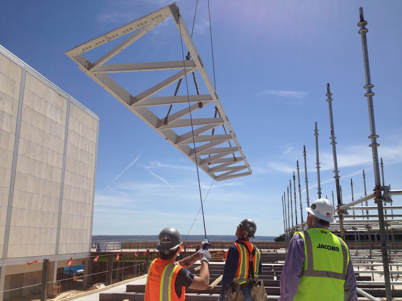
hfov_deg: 52.6
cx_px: 201
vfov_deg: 40.7
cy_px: 150
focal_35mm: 35
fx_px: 406
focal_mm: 4.28
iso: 50
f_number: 2.4
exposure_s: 1/3460
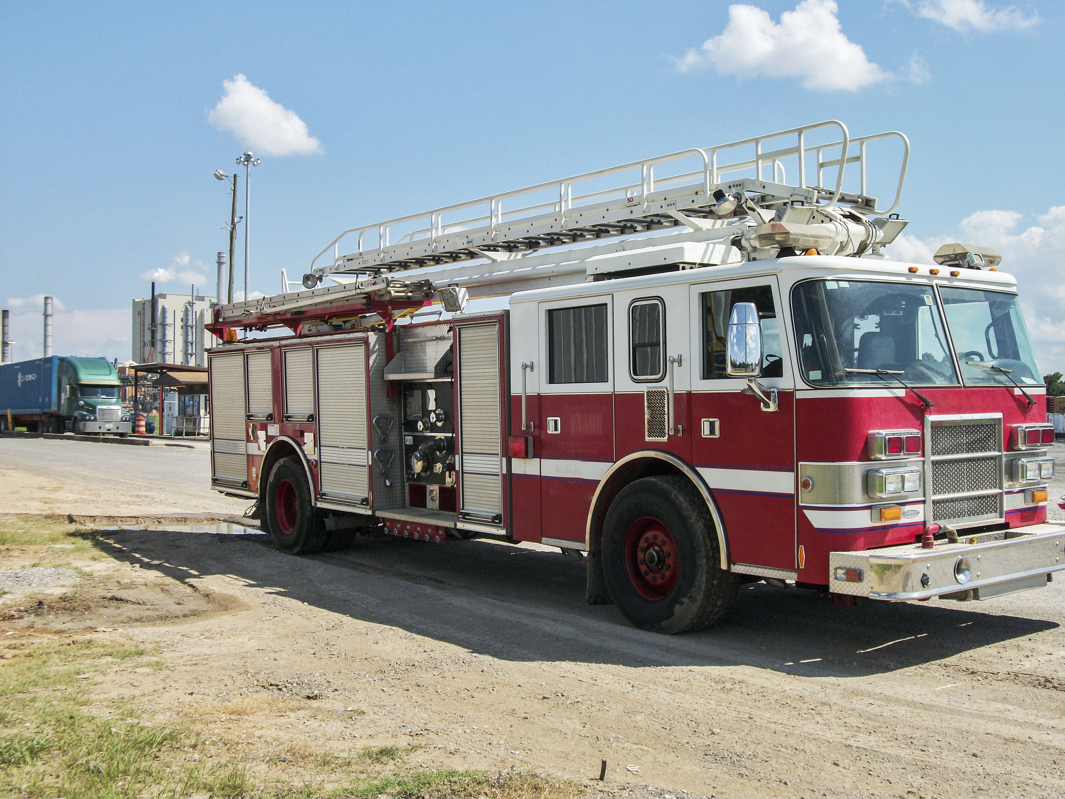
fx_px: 1231
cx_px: 532
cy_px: 400
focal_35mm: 40
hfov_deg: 46.8
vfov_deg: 36.0
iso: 80
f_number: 9.9
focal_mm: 7.1
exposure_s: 1/160
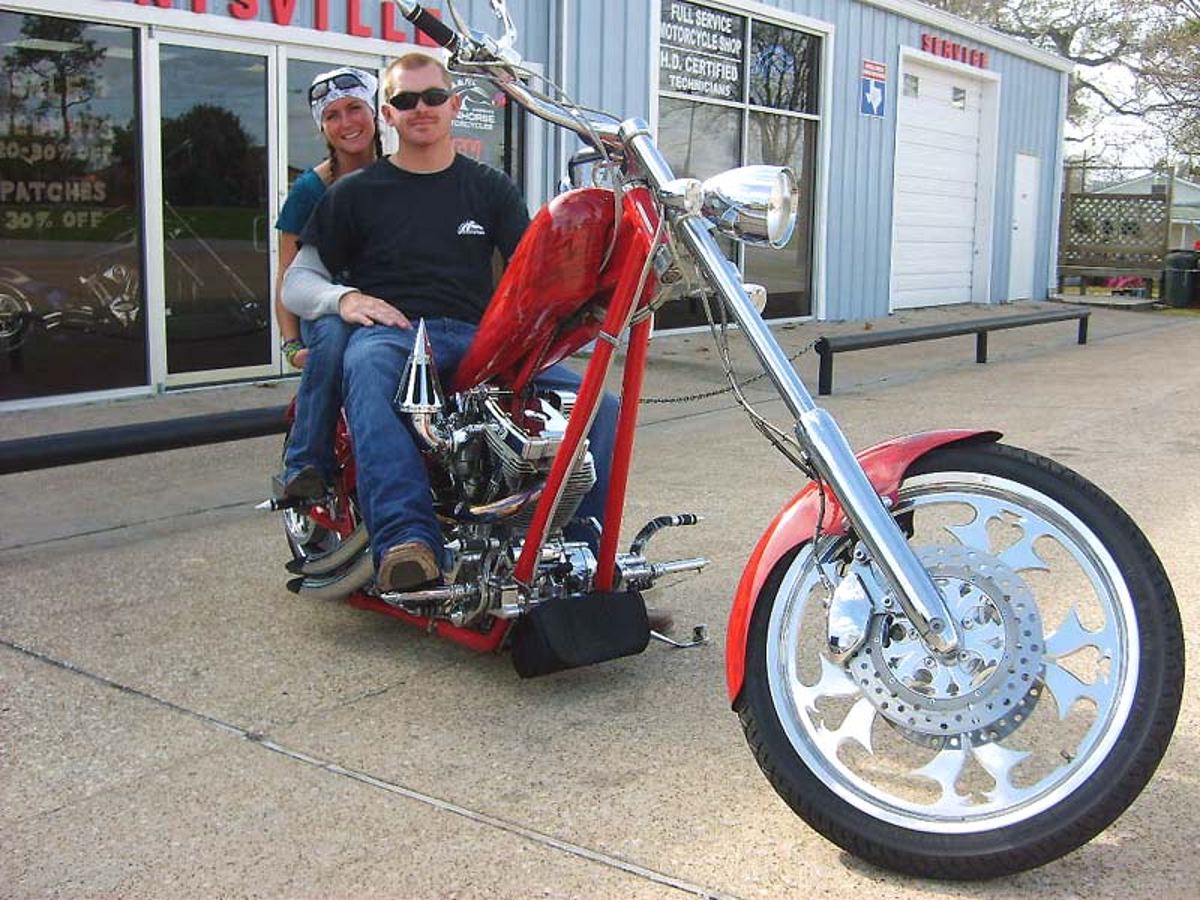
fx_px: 1213
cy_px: 450
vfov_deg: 40.7
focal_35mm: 35
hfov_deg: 52.6
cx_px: 600
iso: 50
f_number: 2.8
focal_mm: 5.8
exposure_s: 1/350
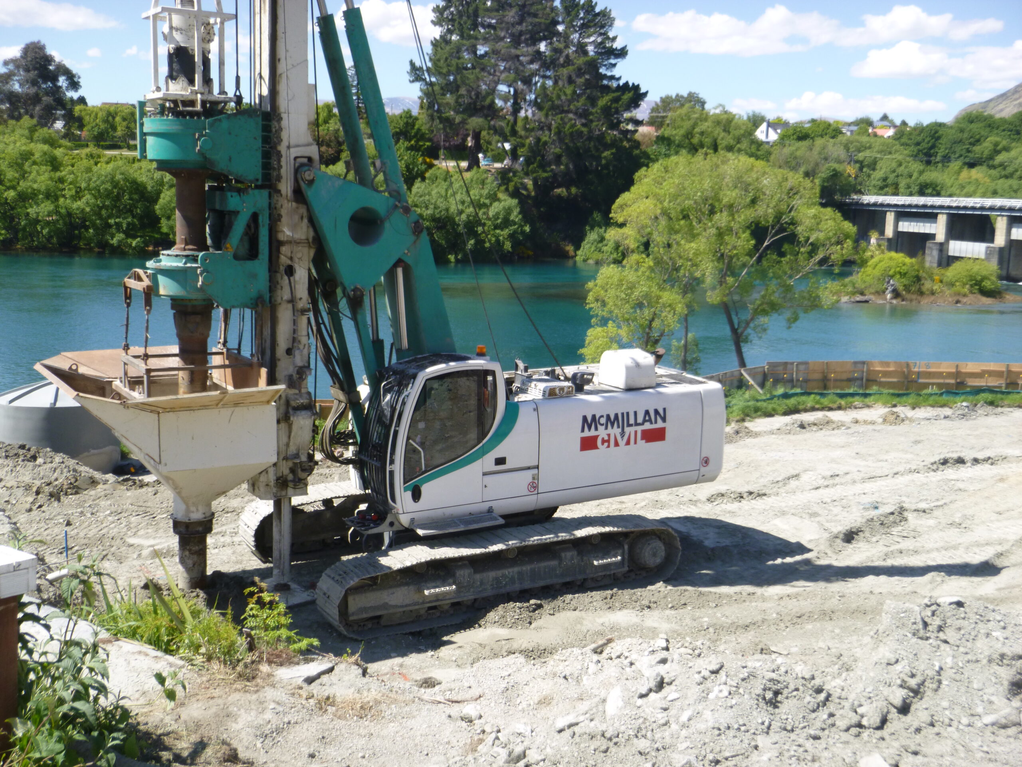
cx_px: 511
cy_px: 384
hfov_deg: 45.8
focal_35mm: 41
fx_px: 1210
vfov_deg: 35.1
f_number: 4.6
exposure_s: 1/250
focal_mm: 7.3
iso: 100
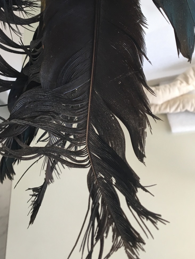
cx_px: 97
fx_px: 361
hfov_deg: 30.3
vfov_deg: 39.3
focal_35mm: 48
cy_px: 89
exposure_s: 1/30
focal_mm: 4.15
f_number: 2.2
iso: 50
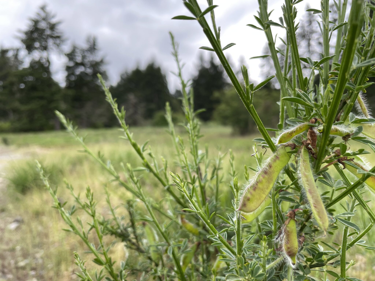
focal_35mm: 26
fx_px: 282
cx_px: 188
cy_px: 140
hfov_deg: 67.3
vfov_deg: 53.1
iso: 32
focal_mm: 4.2
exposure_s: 1/321
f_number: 1.6
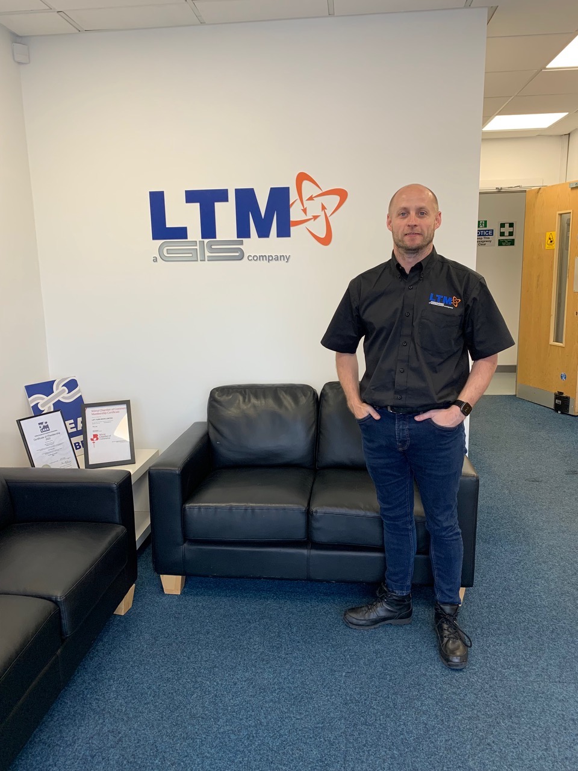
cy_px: 386
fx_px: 579
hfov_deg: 53.1
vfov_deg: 67.3
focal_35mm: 26
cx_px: 289
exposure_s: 1/100
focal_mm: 4.25
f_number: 1.8
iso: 80
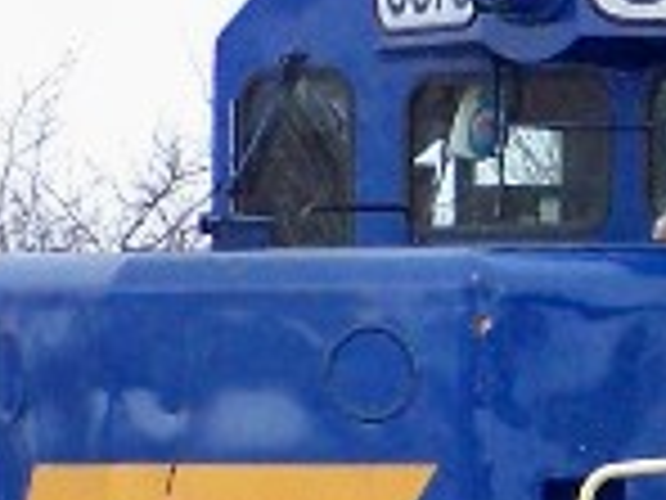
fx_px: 16989
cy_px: 532
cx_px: 1760
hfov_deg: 2.2
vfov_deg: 1.7
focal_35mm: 883
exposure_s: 1/640
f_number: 3.3
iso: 160
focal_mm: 21.2
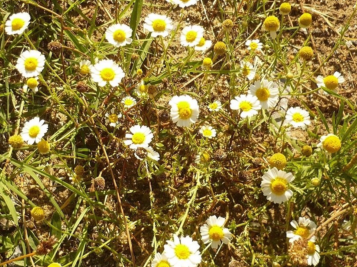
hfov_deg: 37.5
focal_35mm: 51
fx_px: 526
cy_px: 147
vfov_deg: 28.5
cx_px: 182
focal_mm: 5.8
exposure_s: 1/800
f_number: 2.8
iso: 100
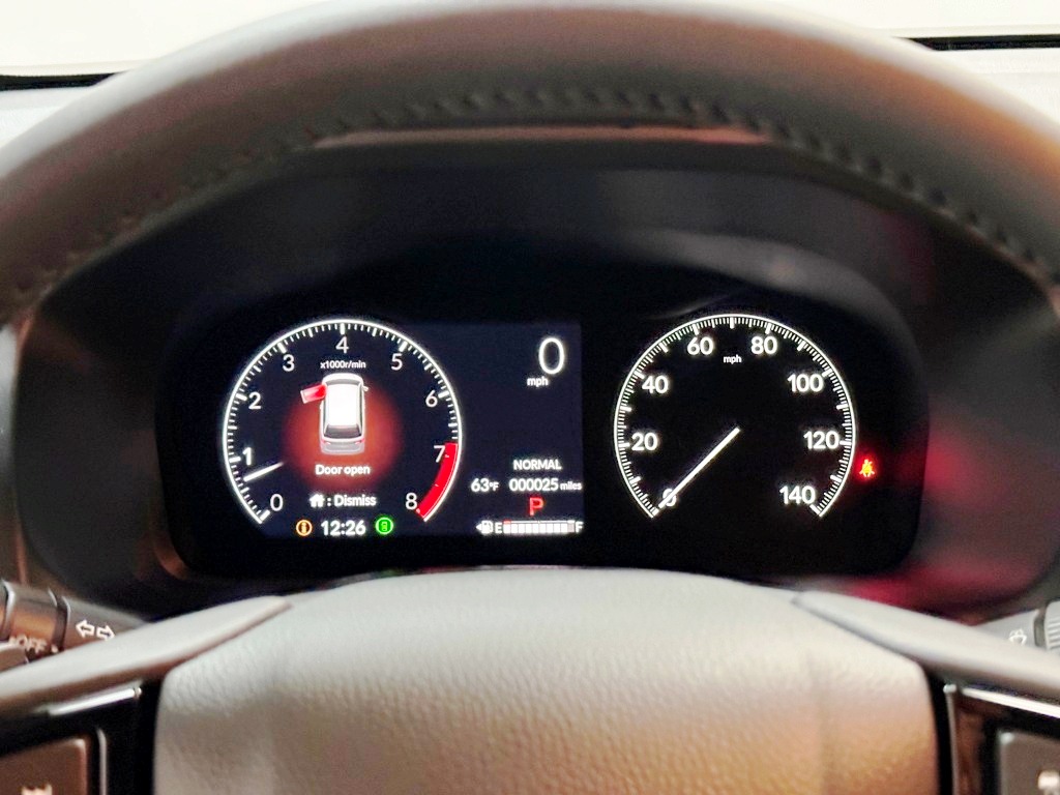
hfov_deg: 39.7
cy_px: 398
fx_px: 1470
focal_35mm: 48
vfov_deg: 30.3
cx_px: 530
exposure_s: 1/24
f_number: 1.78
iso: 640
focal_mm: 6.86
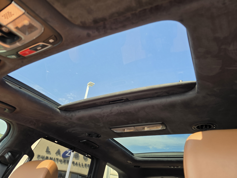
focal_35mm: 23
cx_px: 118
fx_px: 157
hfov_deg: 73.9
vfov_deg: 58.9
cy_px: 89
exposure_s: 1/180
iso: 64
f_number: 1.7
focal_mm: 6.3
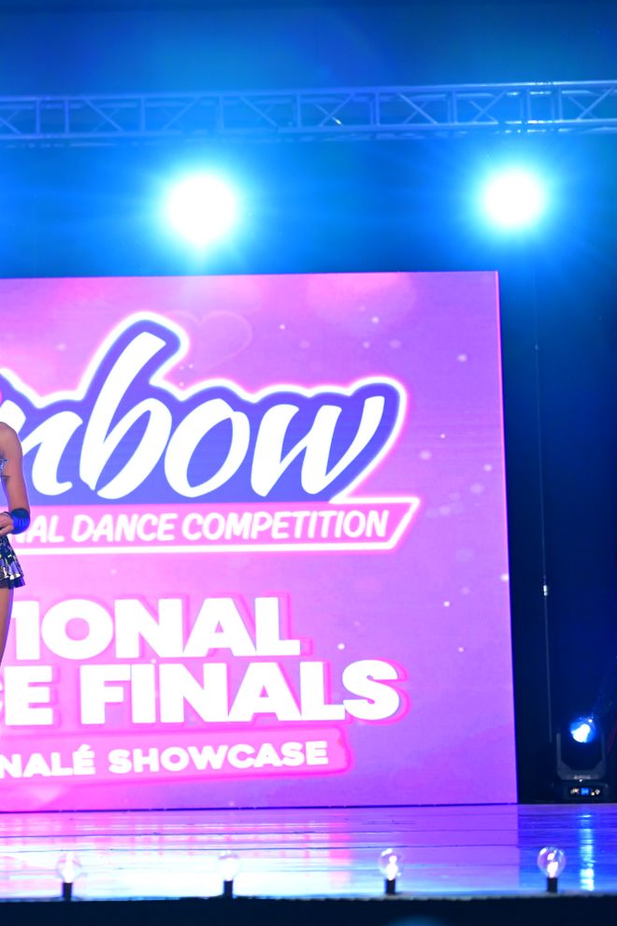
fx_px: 2727
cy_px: 463
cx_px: -32
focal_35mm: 106
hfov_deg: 12.7
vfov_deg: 19.3
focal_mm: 70
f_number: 2.8
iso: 2000
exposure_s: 1/500
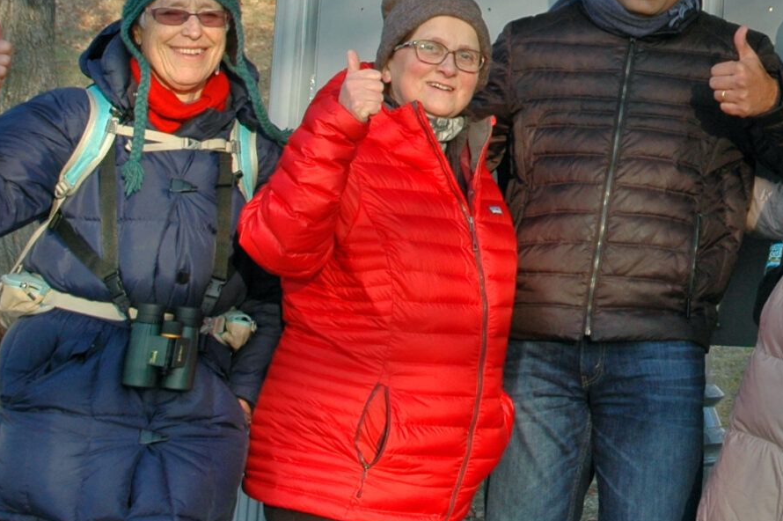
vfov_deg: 11.4
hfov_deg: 16.6
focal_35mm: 116
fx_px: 2531
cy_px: -216
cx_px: 1011
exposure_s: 1/160
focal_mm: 27
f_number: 6.3
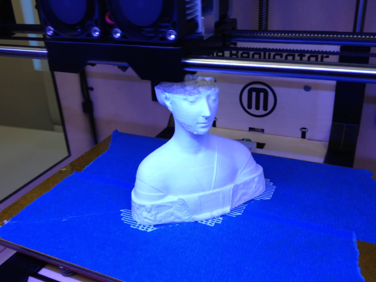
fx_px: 402
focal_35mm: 37
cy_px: 135
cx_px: 184
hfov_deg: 50.1
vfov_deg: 38.7
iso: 50
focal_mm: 4.28
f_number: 2.4
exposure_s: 1/20
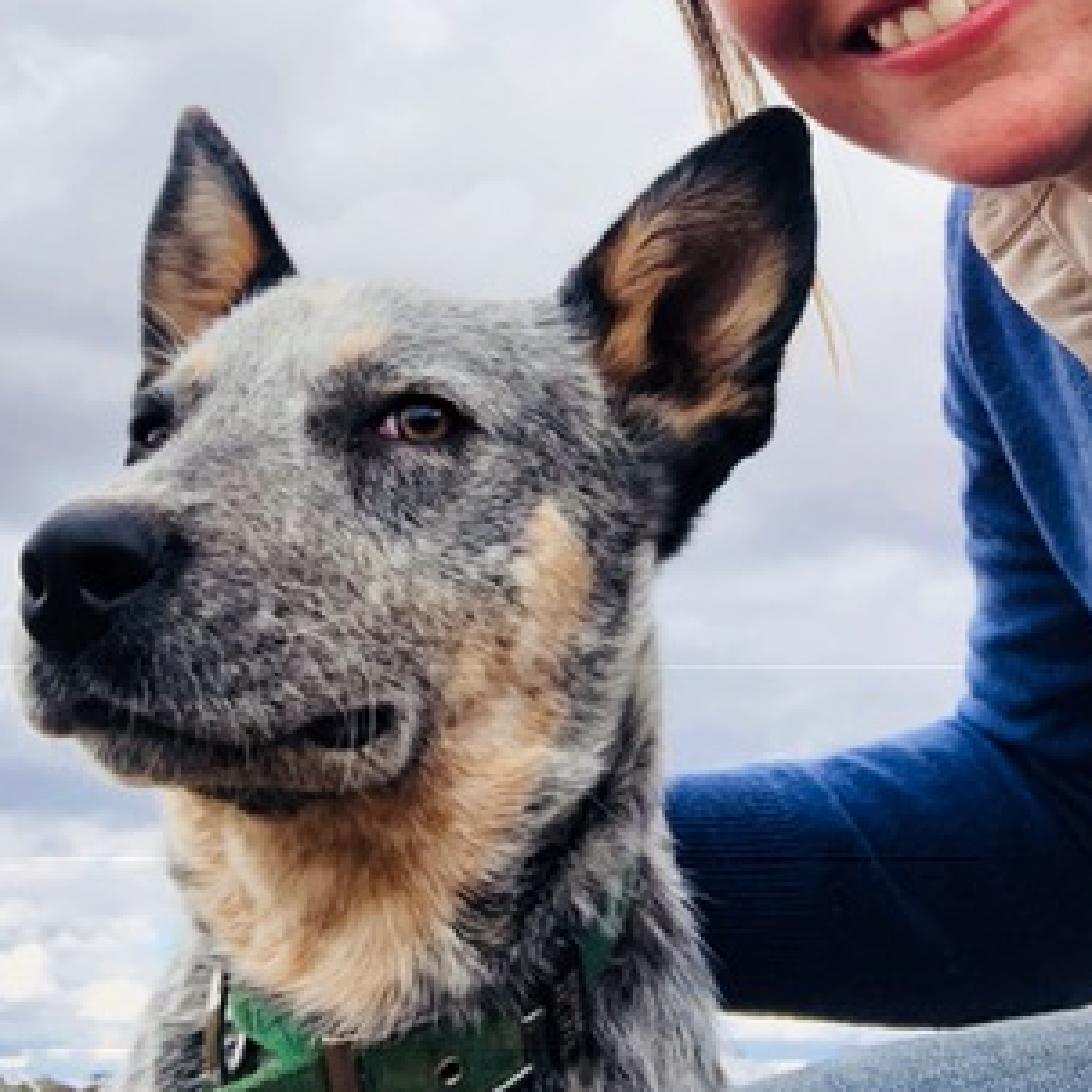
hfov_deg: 28.5
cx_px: 685
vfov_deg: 27.6
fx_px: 2141
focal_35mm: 60
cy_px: 105
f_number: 2.2
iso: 20
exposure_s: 1/291
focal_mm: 2.87
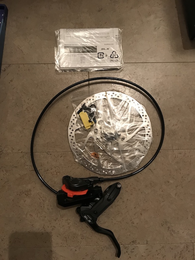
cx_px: 98
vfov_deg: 63.4
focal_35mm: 28
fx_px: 210
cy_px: 130
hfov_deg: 49.7
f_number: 1.8
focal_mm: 3.99
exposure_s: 1/13
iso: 100
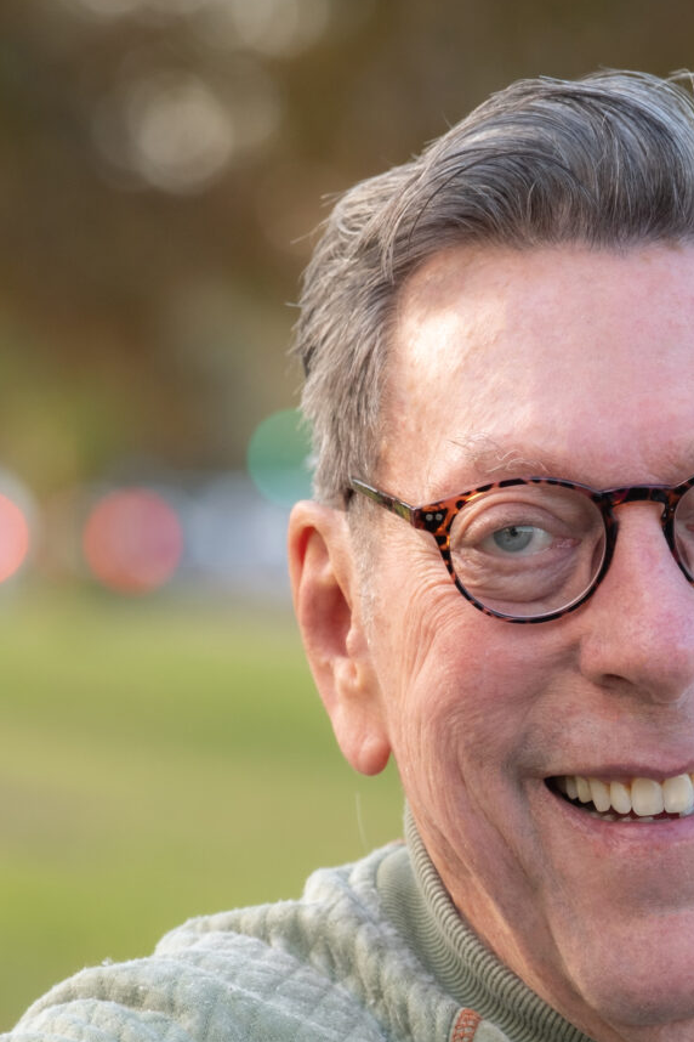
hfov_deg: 3.7
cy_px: 616
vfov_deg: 5.5
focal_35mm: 376
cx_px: 484
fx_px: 10872
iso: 400
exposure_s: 1/320
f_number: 4.5
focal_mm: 140
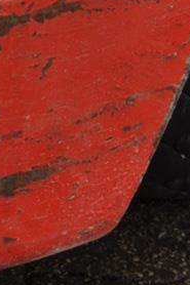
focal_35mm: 231
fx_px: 1831
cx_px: -279
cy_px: -615
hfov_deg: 5.7
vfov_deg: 7.6
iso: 200
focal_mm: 20
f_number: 9
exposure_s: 1/320
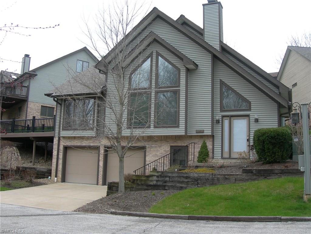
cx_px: 156
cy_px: 117
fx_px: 341
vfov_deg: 37.7
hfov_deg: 49.0
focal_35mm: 38
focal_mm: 7.8
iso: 50
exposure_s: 1/134
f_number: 4.8
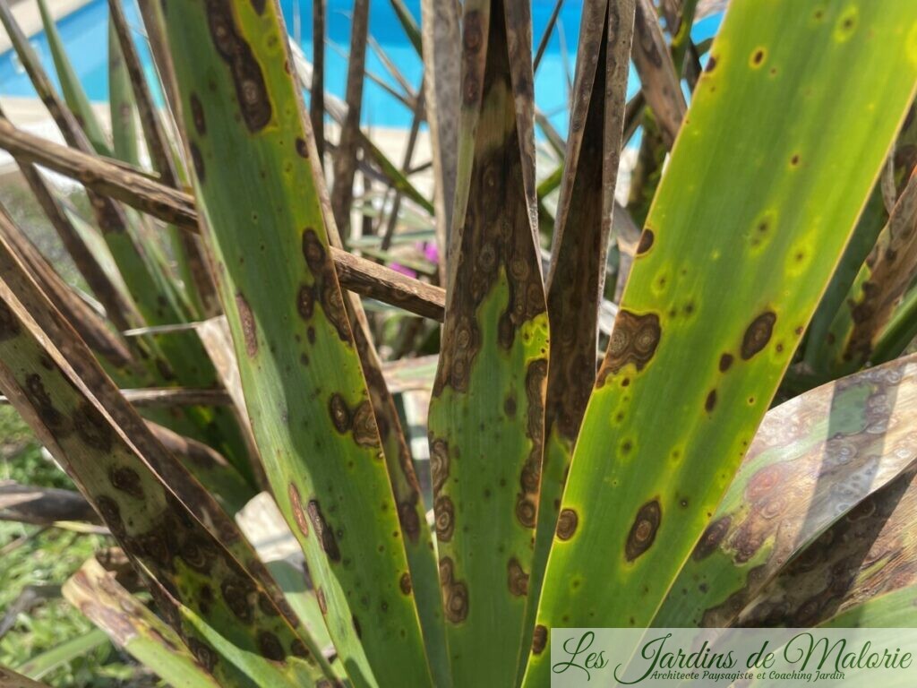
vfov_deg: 53.1
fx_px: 689
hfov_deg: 67.3
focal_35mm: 26
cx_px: 458
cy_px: 344
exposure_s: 1/1043
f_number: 1.6
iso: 32
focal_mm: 4.2
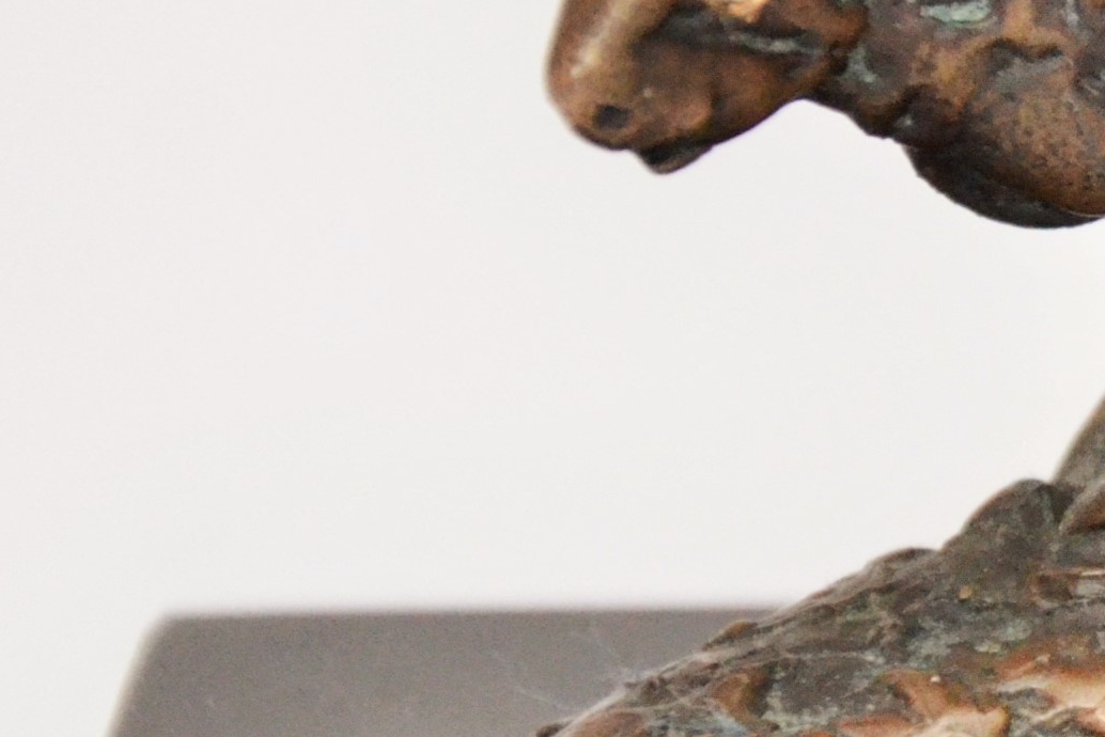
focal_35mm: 699
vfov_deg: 2.0
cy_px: 336
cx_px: 1772
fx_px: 21460
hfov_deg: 2.9
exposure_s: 1/80
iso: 2500
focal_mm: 98
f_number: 7.1
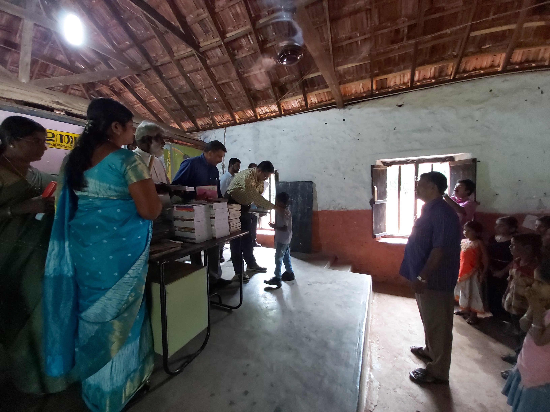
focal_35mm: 12
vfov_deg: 94.5
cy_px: 206
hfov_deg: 110.5
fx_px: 191
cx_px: 275
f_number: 2.2
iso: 200
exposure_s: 1/25
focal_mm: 1.42
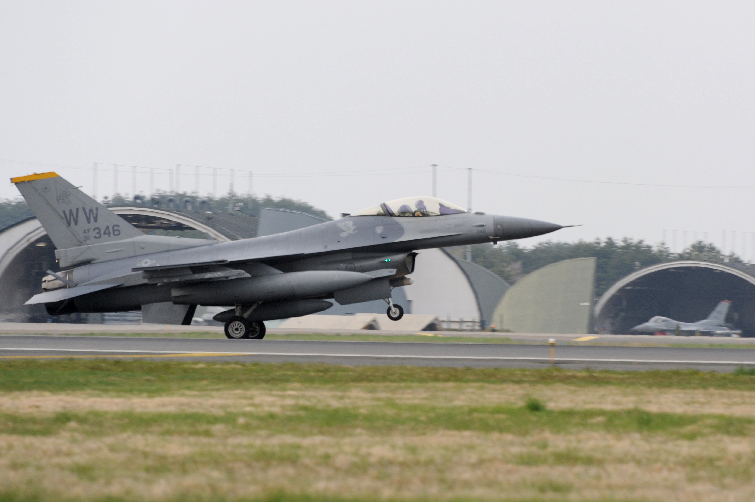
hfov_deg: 5.2
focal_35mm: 400
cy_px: 251
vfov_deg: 3.4
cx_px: 378
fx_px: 8383
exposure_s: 1/800
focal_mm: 400
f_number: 6.3
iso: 500
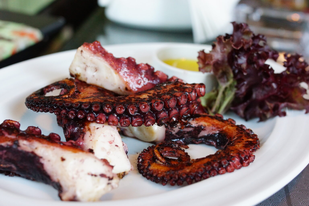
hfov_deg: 37.9
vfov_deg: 25.8
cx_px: 154
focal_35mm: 52
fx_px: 451
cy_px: 103
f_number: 4.5
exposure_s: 1/60
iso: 1250
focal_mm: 35
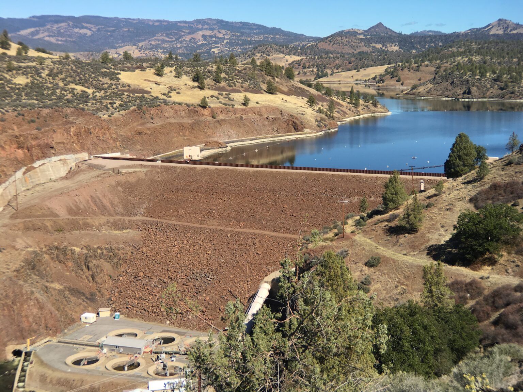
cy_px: 196
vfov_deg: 48.2
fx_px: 438
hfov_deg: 61.7
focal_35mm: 29
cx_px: 262
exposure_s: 1/1304
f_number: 2.2
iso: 25
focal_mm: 4.15
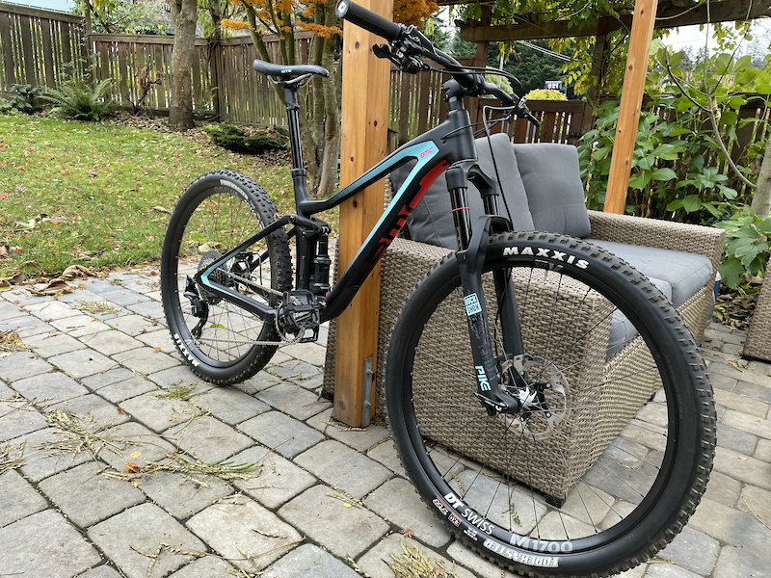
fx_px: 579
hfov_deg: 67.3
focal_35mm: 26
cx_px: 386
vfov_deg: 53.1
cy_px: 289
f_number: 1.6
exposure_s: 1/121
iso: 64
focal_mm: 4.2
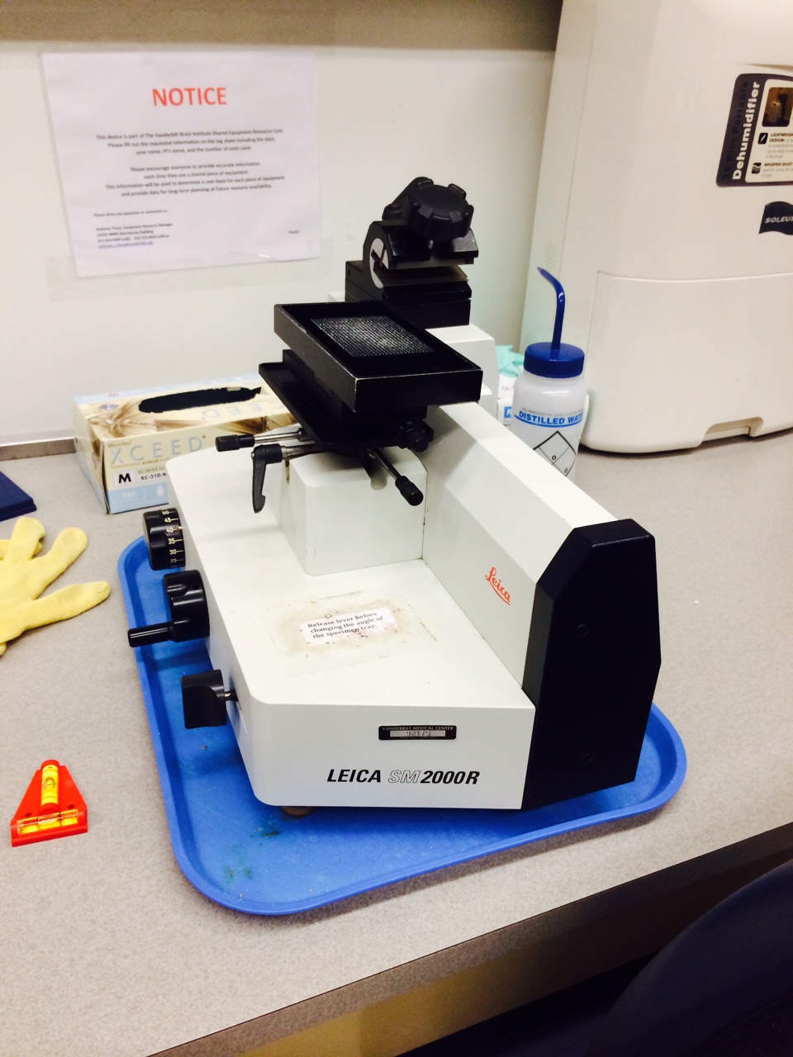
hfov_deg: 46.8
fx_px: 916
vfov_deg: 60.0
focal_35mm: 30
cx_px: 396
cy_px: 528
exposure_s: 1/30
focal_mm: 4.12
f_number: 2.2
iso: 50
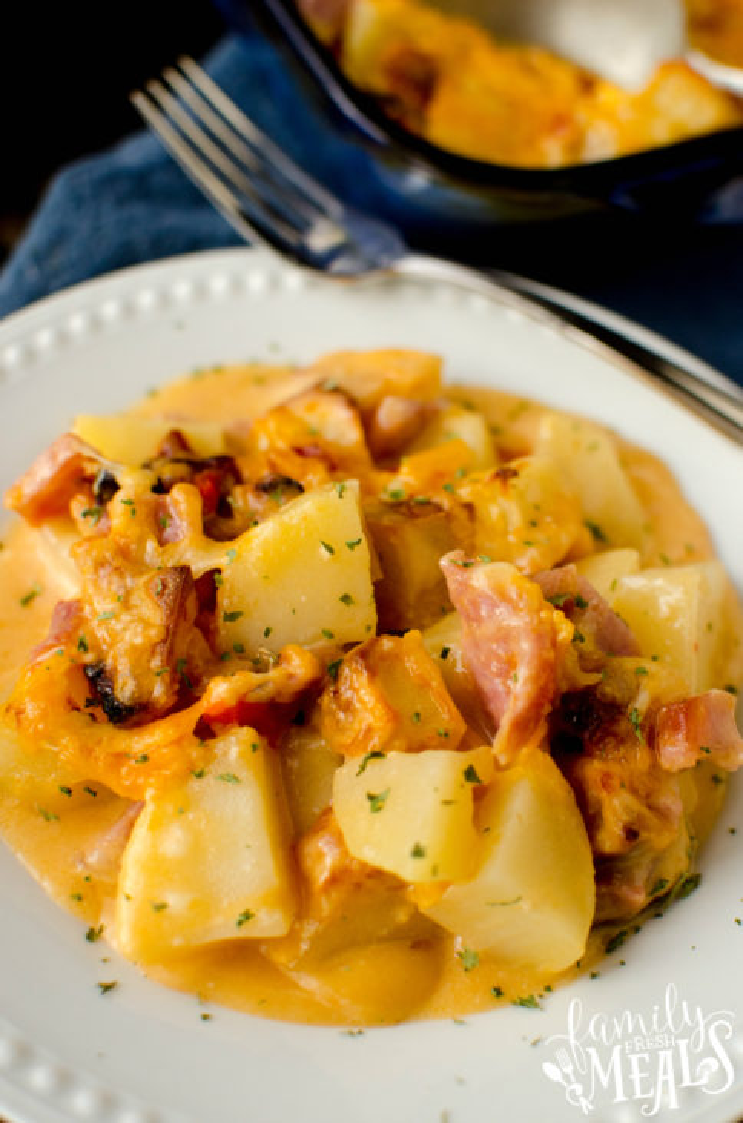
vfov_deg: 37.9
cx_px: 372
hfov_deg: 25.6
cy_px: 562
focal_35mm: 52
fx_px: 1633
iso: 800
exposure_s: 1/800
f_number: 3.5
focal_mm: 35
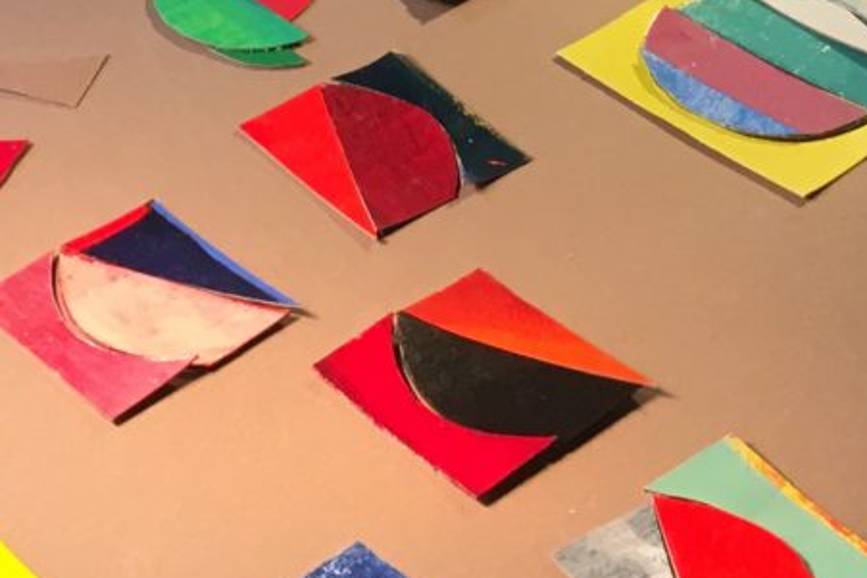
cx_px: 292
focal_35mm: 107
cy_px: -238
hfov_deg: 19.0
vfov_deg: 12.3
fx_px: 2578
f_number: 2.2
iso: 40
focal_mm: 4.15
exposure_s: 1/30
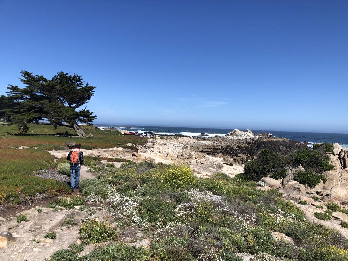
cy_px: 130
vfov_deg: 49.7
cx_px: 174
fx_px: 281
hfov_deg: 63.4
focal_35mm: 28
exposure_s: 1/2288
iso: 20
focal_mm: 4
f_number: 1.8
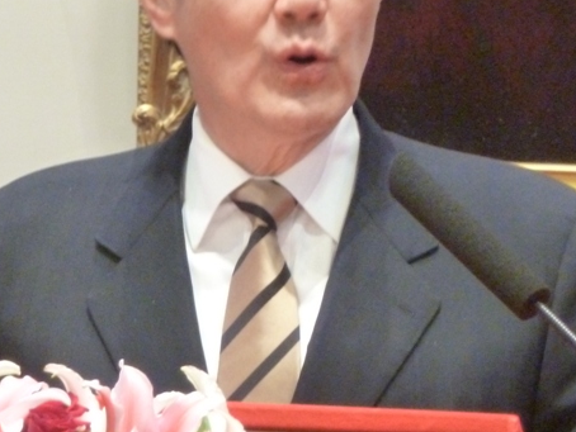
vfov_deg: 2.4
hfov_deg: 3.2
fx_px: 10439
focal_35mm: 627
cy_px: 214
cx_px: 86
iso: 800
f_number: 4.9
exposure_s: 1/15
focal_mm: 49.2
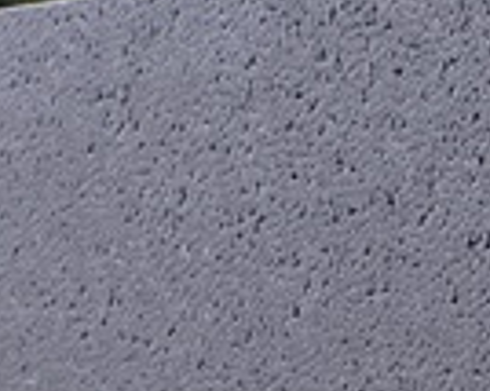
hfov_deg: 5.8
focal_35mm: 336
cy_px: 756
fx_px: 4869
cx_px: 271
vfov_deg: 4.5
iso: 100
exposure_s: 1/125
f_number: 7.1
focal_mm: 50
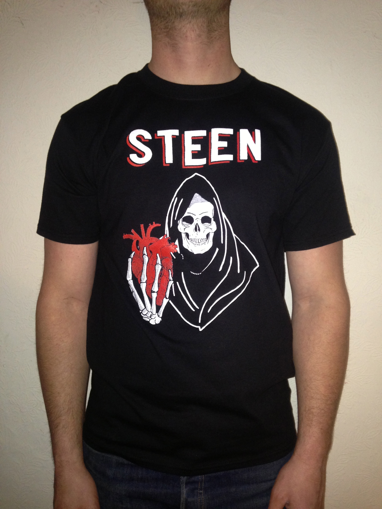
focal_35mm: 33
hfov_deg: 42.9
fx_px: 486
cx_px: 191
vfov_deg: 55.4
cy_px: 254
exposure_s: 1/16
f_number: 2.4
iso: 200
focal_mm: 4.13
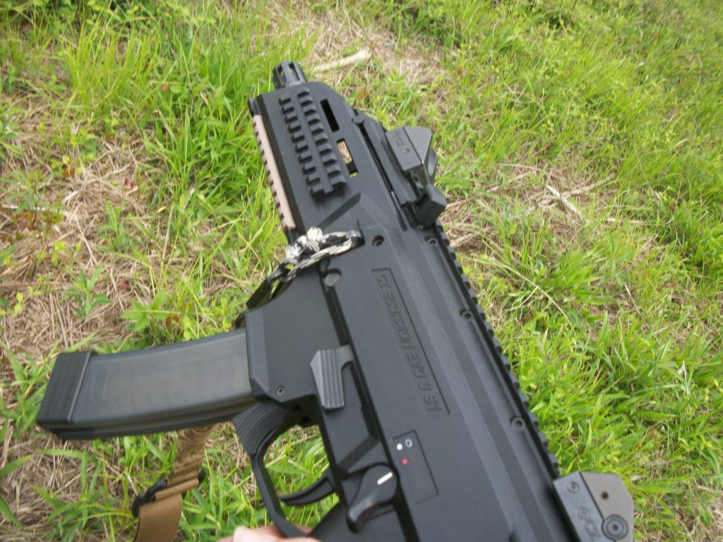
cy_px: 271
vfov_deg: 44.2
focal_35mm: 32
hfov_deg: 56.8
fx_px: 668
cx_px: 362
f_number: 8.8
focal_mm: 5.7
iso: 80
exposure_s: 1/60
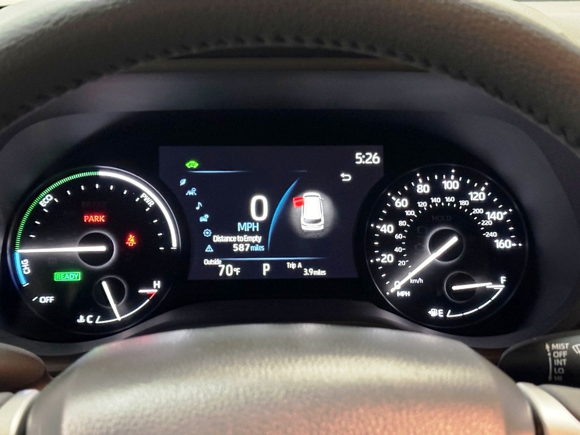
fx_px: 804
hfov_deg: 39.7
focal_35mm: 48
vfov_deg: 30.3
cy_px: 218
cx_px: 290
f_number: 1.78
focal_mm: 6.86
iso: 640
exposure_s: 1/24
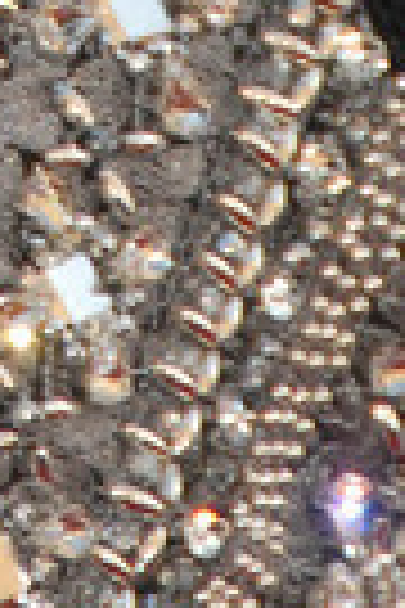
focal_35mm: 1711
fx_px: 28871
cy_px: -1529
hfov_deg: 0.8
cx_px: -718
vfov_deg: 1.2
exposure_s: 1/250
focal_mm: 150
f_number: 9
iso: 640
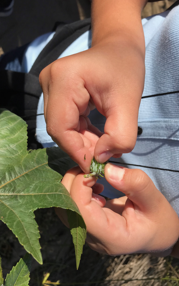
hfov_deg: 41.8
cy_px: 142
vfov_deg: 62.9
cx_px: 78
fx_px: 234
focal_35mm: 30
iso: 20
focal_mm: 3.99
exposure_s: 1/2037
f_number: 1.8
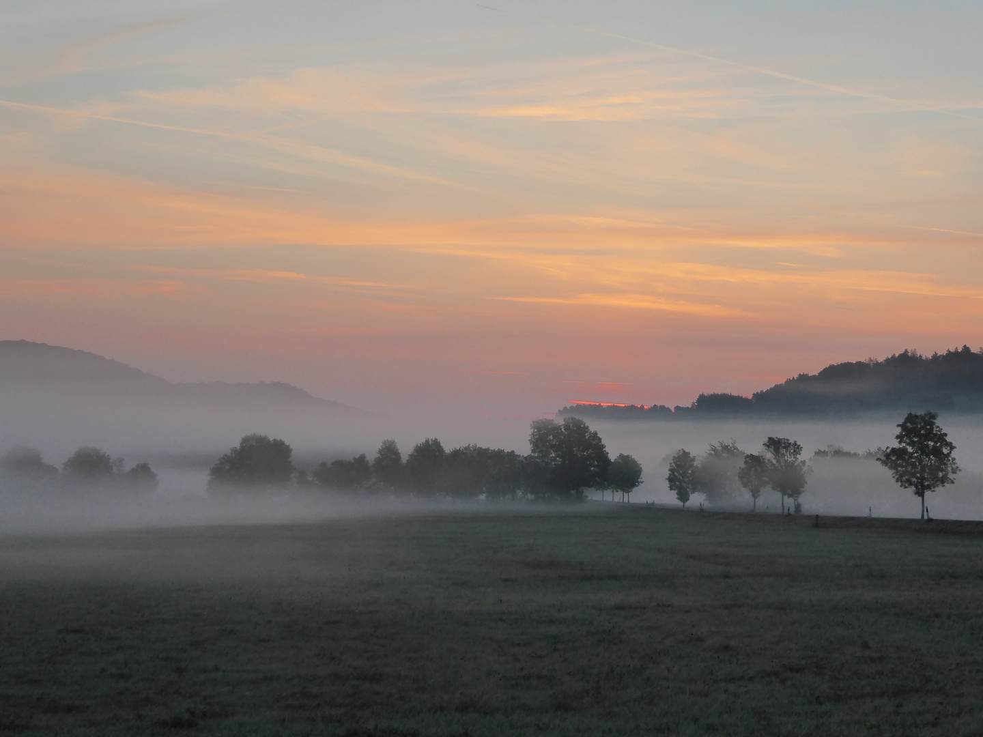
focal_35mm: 79
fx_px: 2243
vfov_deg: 18.7
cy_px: 368
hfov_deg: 24.7
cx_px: 492
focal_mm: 13.2
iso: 250
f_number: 4.6
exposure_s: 1/100
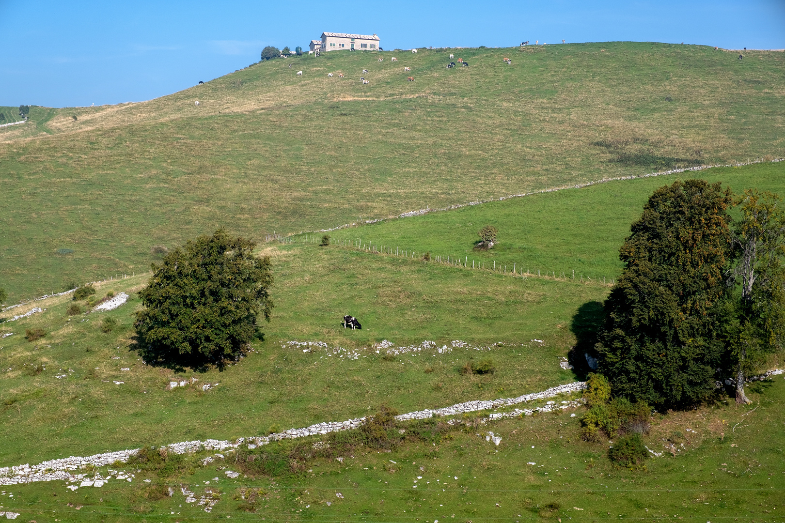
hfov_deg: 24.5
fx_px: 1810
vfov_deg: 16.5
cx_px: 392
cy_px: 262
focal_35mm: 83
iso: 200
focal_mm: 55
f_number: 5.6
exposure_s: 1/900
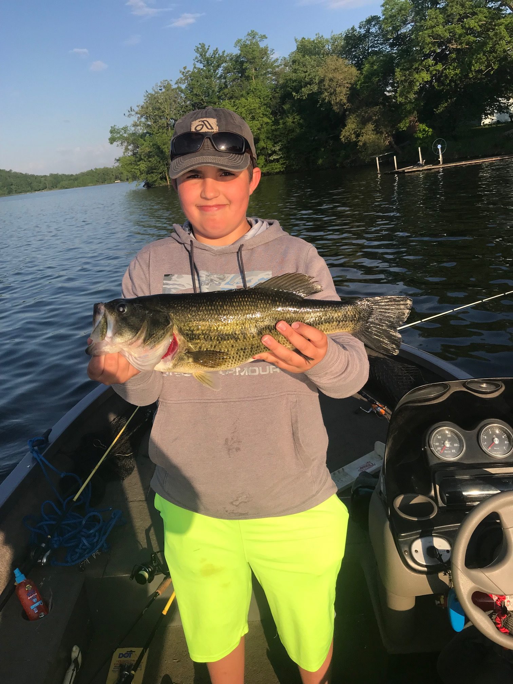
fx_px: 553
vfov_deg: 63.4
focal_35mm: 28
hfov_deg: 49.7
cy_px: 342
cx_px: 256
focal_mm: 3.99
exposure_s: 1/1808
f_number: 1.8
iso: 20
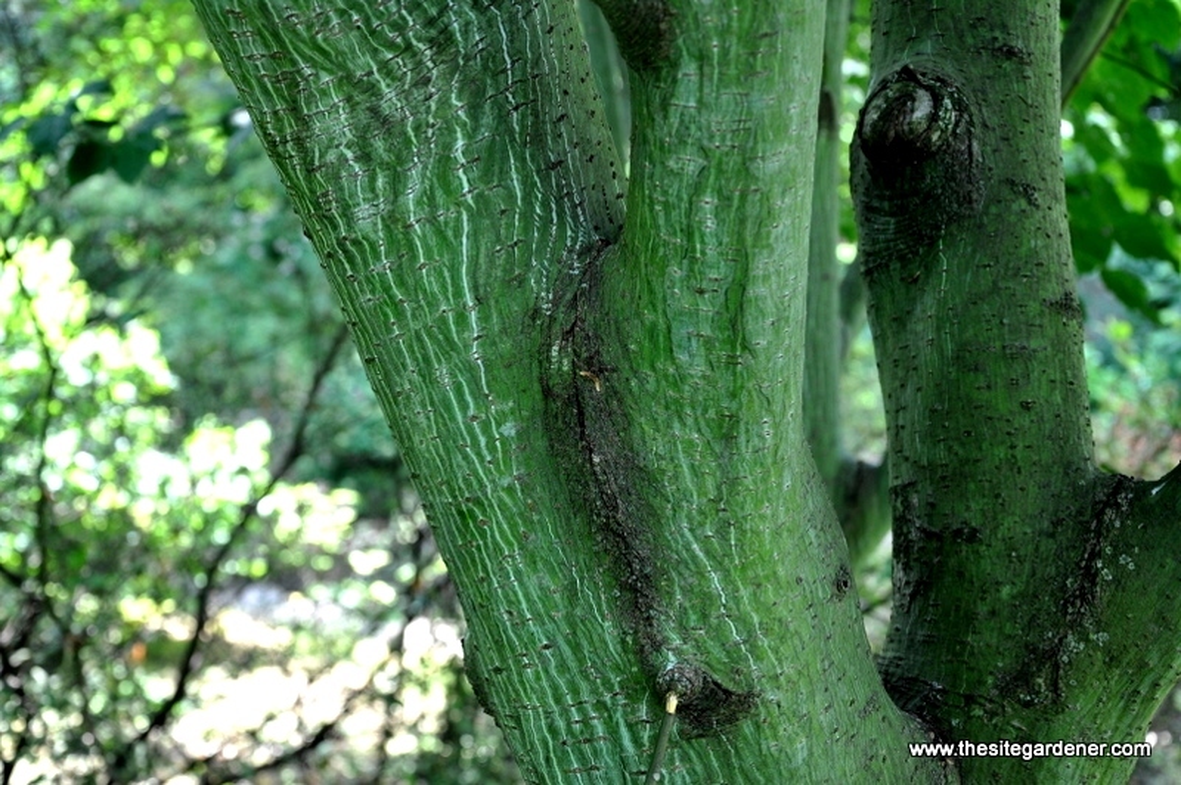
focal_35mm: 60
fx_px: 1967
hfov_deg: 33.4
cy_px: 392
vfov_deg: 22.6
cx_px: 590
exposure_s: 1/40
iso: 200
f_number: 6.3
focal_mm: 40
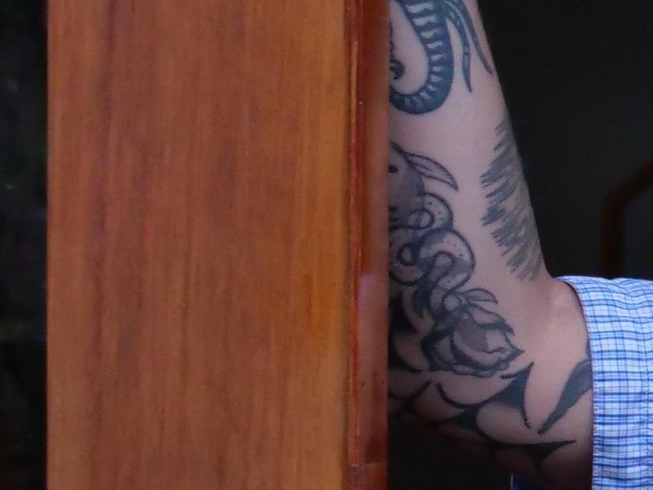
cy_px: 470
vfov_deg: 8.6
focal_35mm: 171
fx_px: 3226
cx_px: 1191
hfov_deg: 10.8
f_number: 2.8
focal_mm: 16
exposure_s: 1/60
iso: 1250
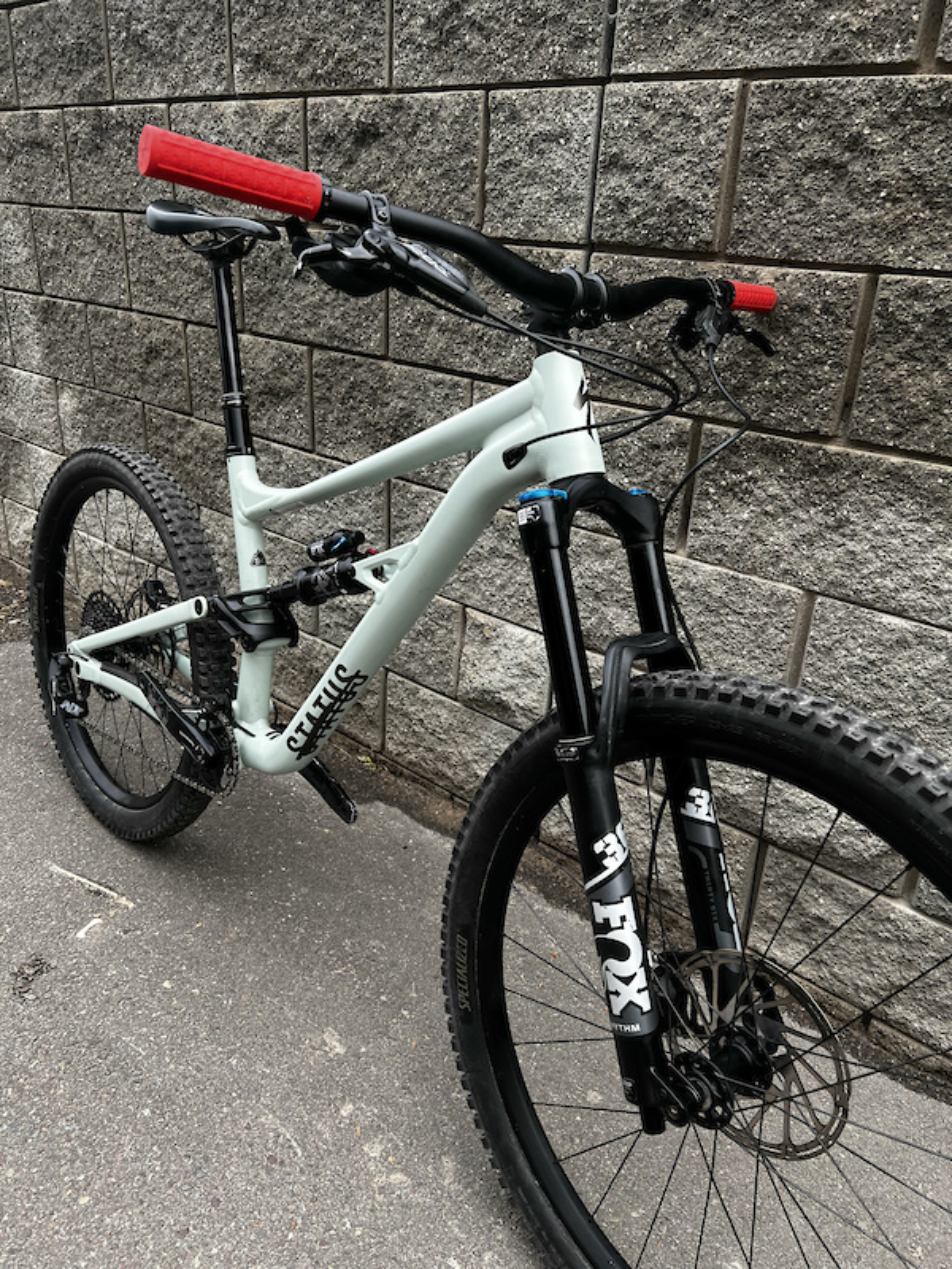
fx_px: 953
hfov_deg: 53.1
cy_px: 634
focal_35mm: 26
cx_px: 476
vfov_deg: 67.3
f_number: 1.5
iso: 50
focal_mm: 5.7
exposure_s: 1/121
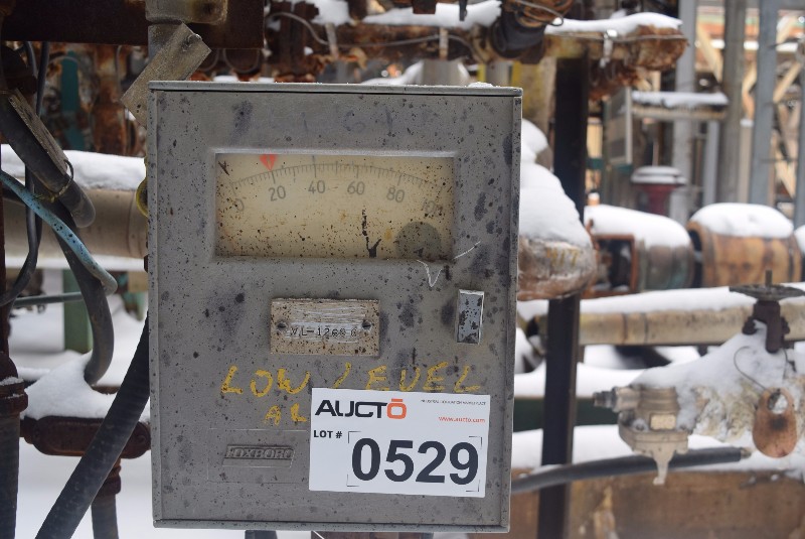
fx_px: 806
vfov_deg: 36.9
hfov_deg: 53.1
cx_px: 402
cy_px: 270
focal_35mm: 36
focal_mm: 24
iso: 400
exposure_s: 1/125
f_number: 5.6
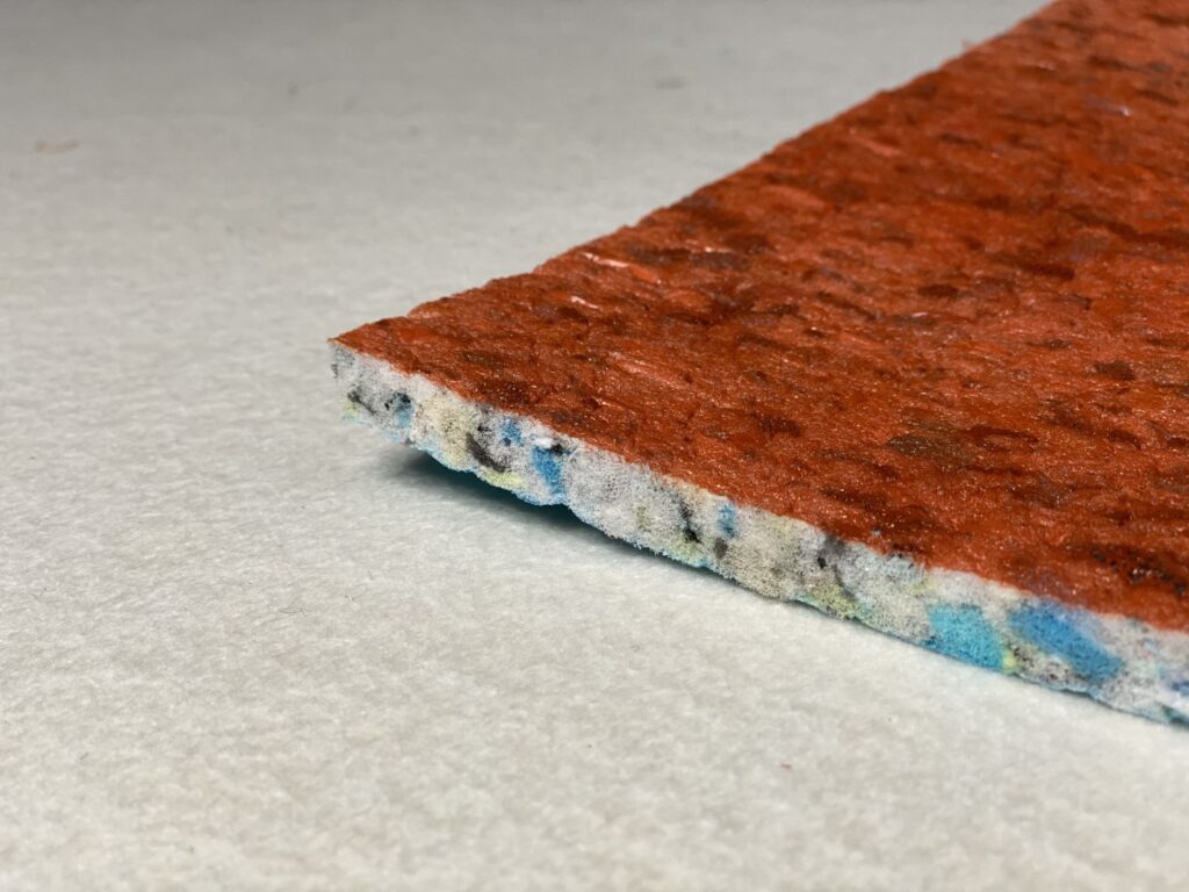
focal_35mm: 52
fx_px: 1786
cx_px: 594
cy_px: 446
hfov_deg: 36.8
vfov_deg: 28.0
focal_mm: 6
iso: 64
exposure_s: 1/100
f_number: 2
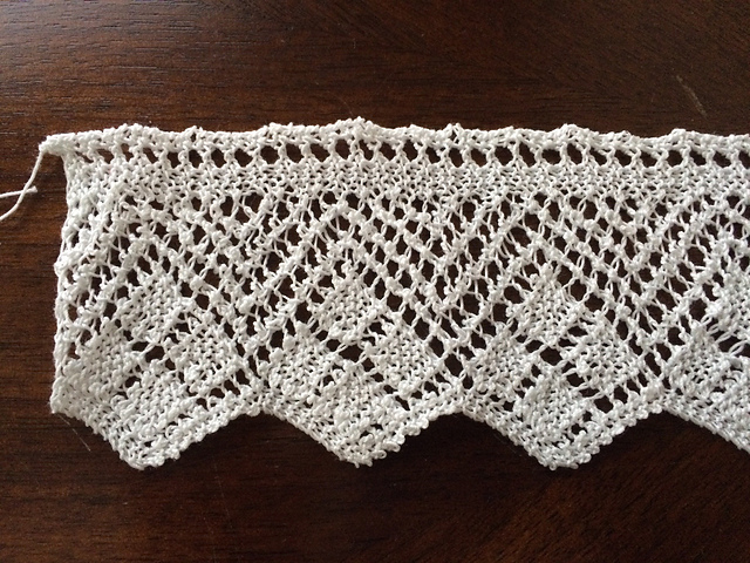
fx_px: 628
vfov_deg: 48.2
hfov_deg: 61.7
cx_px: 375
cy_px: 282
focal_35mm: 29
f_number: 2.2
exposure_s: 1/30
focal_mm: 4.15
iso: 320
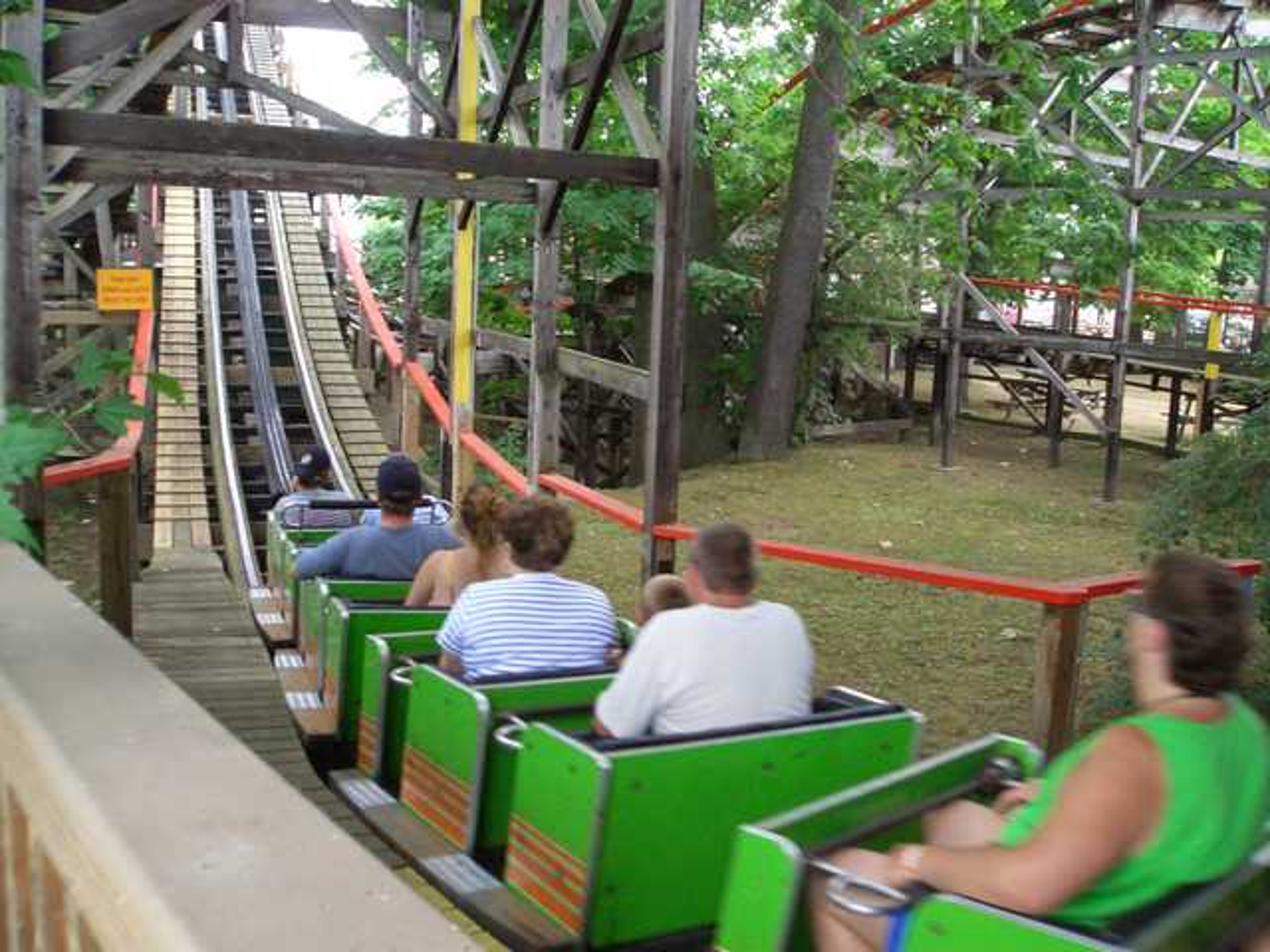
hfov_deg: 51.4
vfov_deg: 39.7
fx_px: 1321
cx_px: 635
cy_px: 476
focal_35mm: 36
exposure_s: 1/80
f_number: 4
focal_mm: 4.8
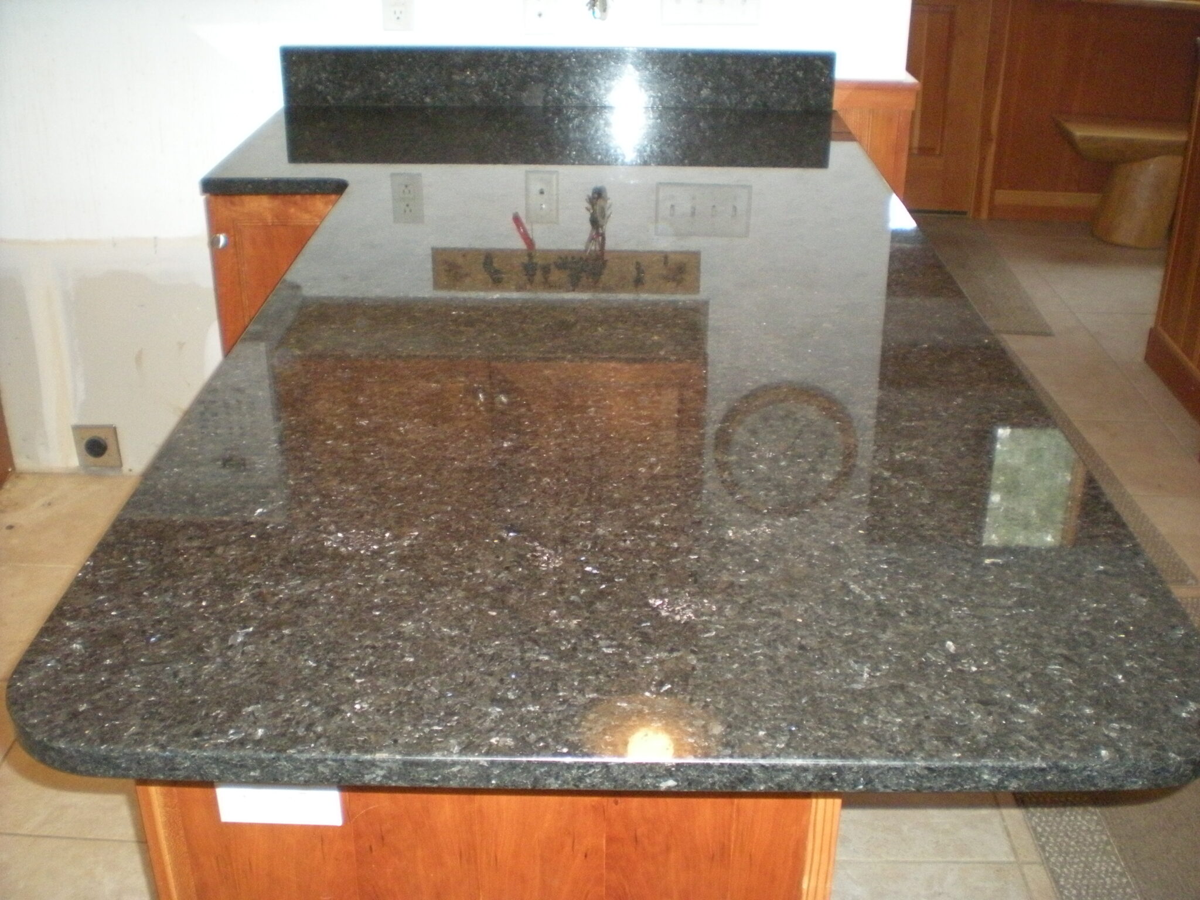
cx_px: 600
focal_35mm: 38
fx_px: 1317
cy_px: 450
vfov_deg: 37.7
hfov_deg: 49.0
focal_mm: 6.3
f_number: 3.1
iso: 512
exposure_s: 1/60
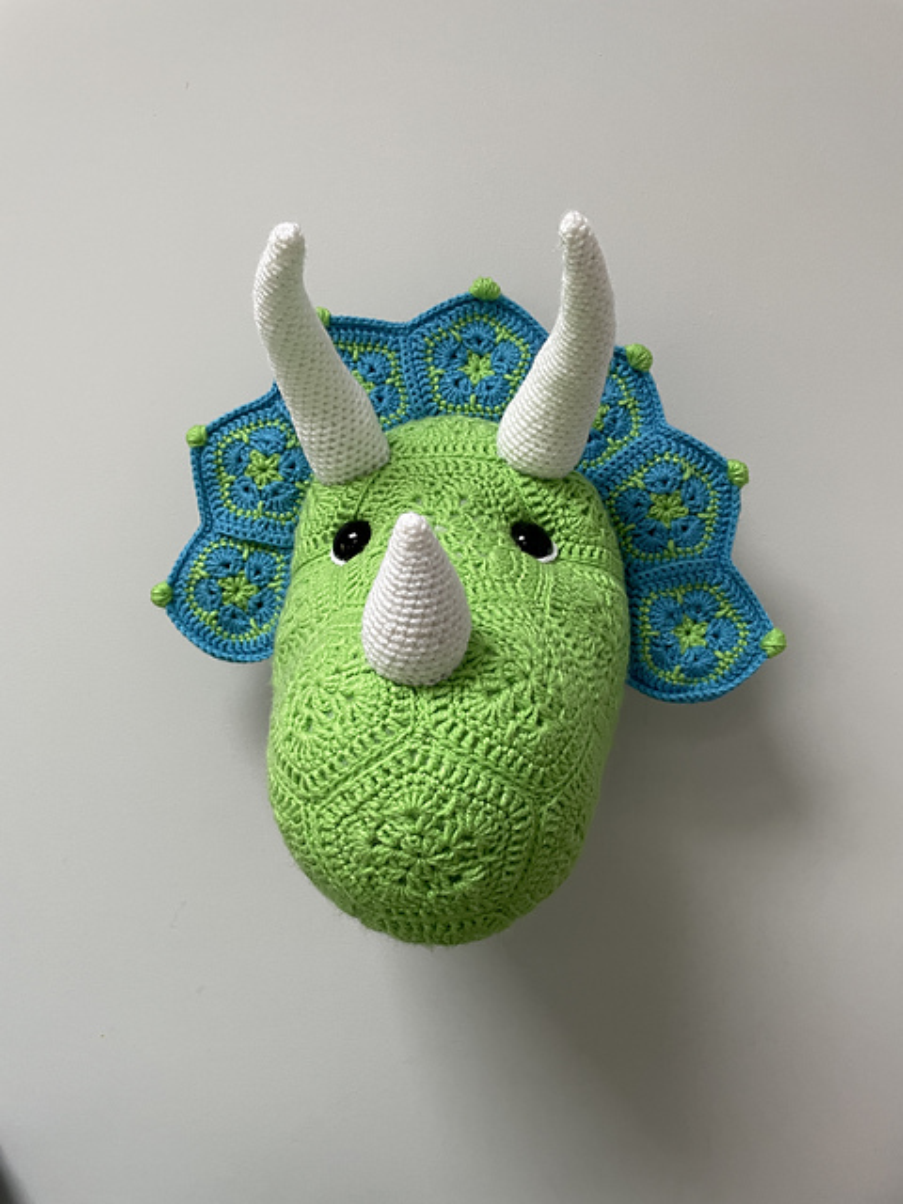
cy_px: 602
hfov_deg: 53.1
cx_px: 452
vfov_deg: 67.3
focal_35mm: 26
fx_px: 904
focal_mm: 4.2
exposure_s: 1/77
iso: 125
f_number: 1.6
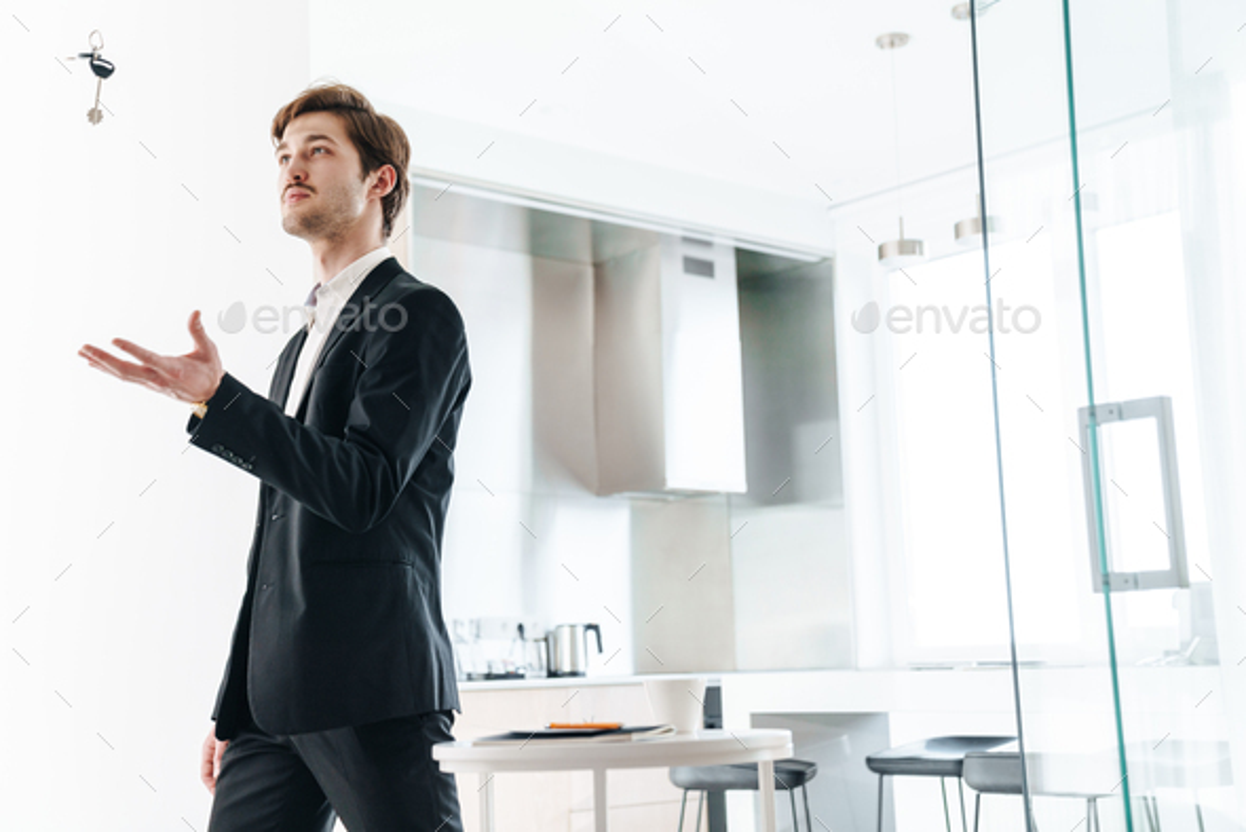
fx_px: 1731
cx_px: 623
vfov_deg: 27.0
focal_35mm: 50
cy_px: 416
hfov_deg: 39.6
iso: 500
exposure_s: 1/320
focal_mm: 50
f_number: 3.2
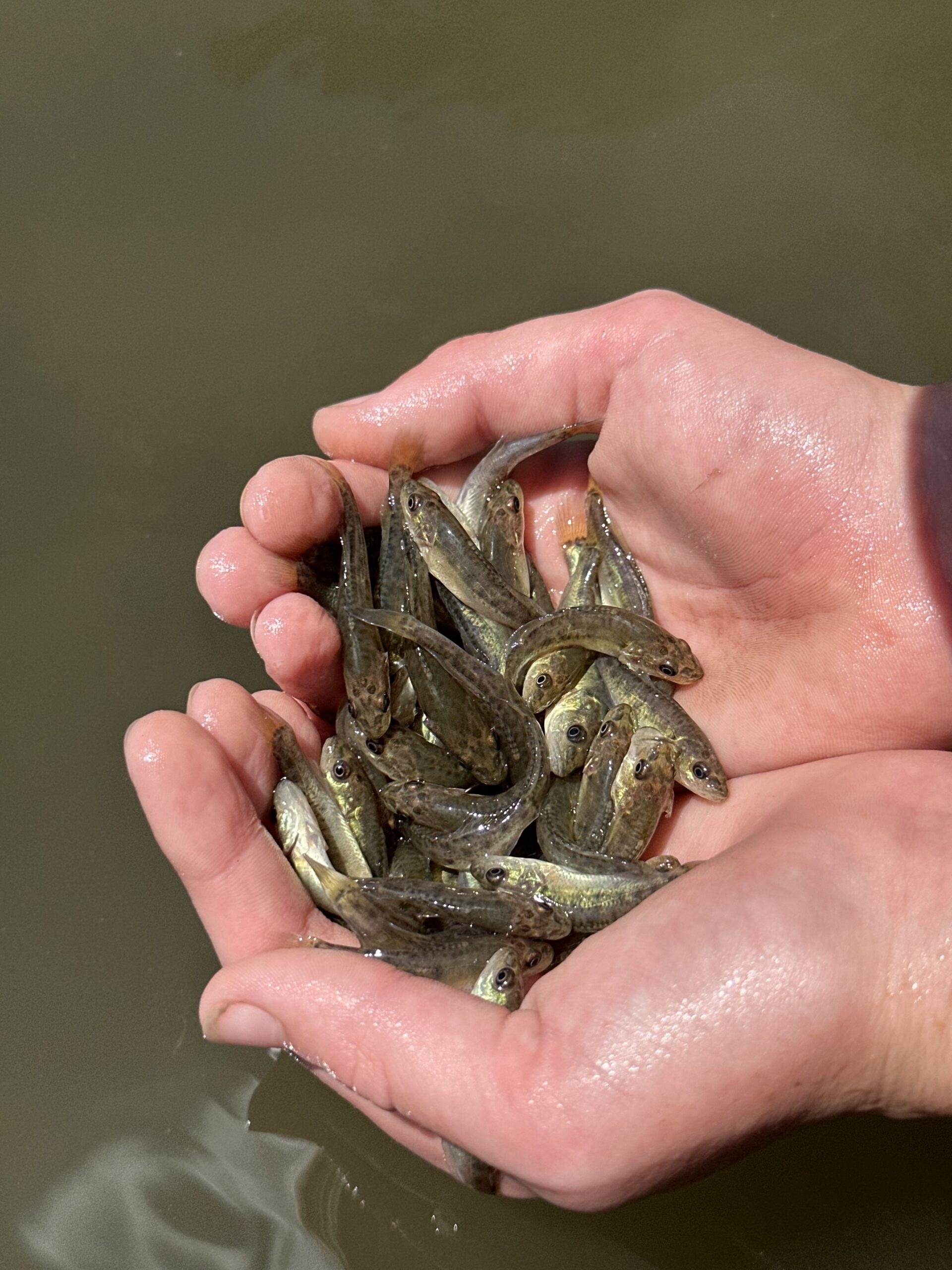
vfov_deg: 39.7
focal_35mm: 48
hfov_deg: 30.3
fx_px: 1760
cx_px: 476
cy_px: 635
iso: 64
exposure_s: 1/4785
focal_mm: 6.86
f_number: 1.78
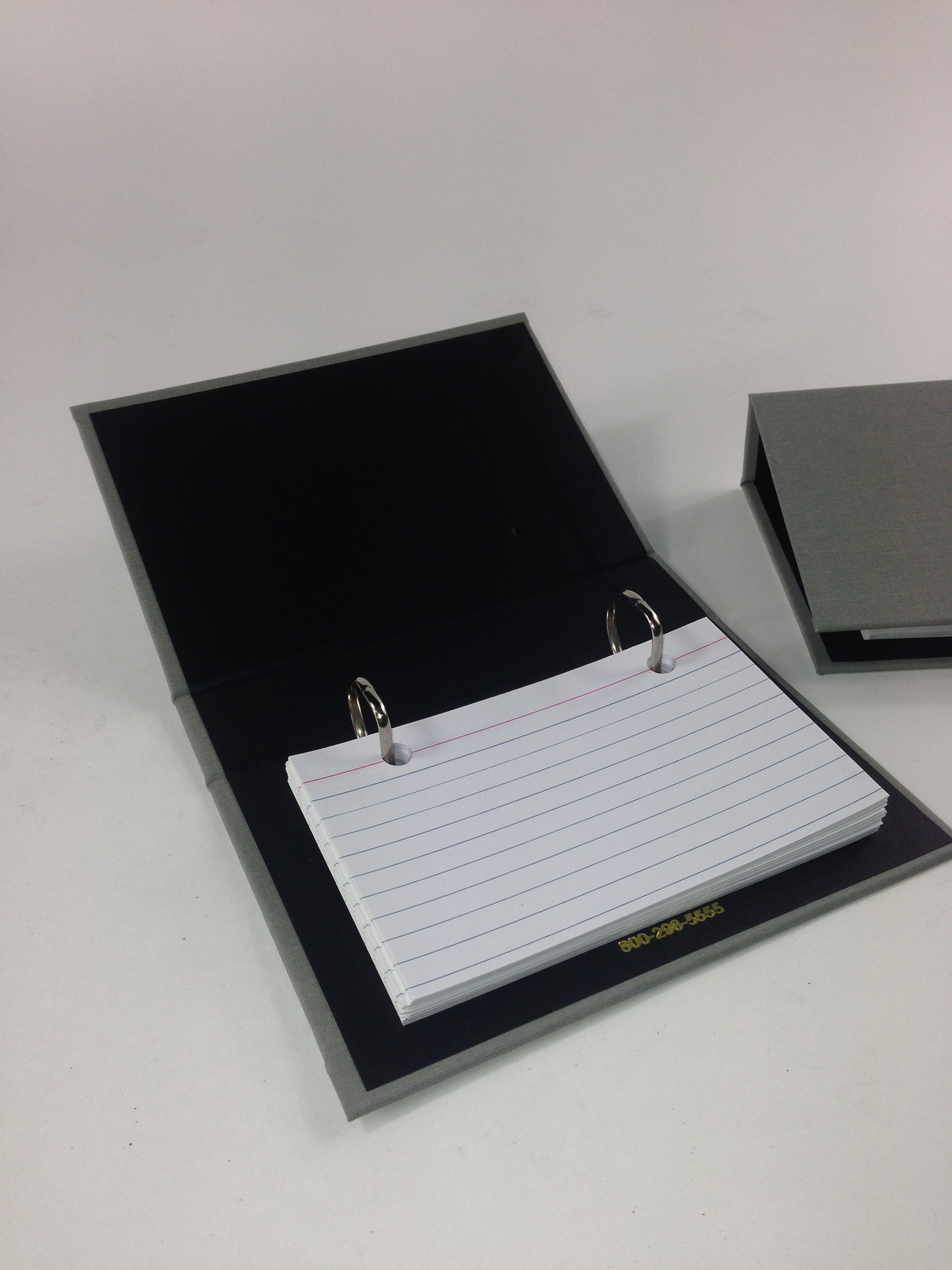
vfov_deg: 55.4
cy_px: 635
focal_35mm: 33
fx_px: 1210
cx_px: 476
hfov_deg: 42.9
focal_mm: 4.13
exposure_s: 1/210
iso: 50
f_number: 2.4
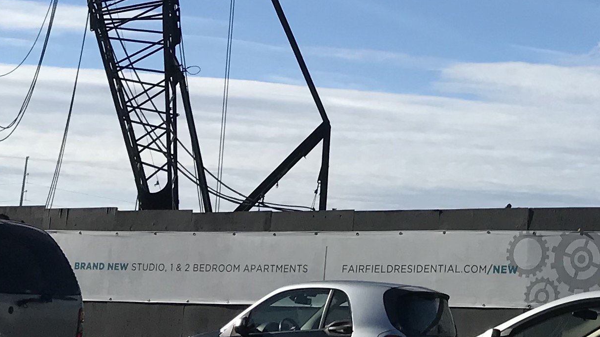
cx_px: 680
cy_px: -125
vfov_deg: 11.6
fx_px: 1607
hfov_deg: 20.1
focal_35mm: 101
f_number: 1.8
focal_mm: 3.99
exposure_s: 1/4367
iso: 20
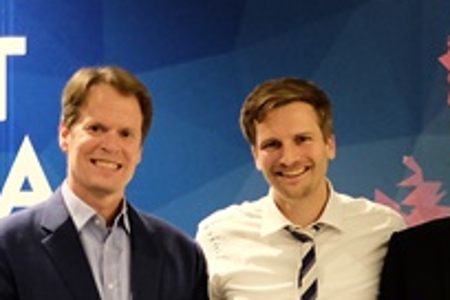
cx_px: 602
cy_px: 395
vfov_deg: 6.8
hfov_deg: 10.1
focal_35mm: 200
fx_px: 2500
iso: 2500
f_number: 1.4
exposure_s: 1/105
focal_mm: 35
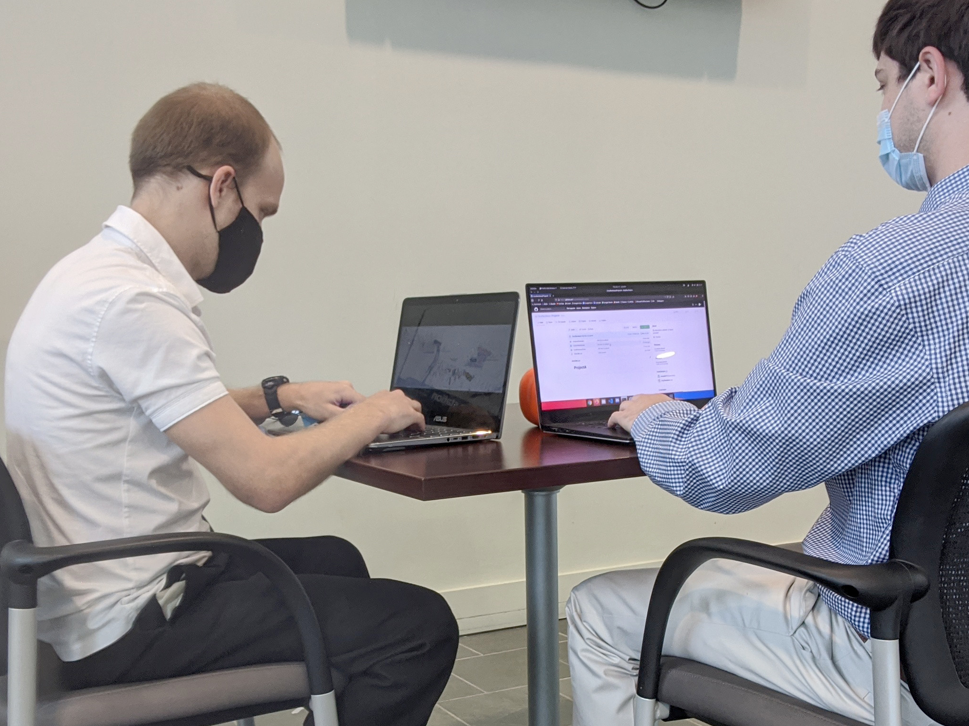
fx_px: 1120
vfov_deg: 35.3
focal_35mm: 40
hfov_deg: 46.8
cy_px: 533
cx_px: 476
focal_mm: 3.38
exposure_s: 1/30
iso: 127
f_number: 2.4
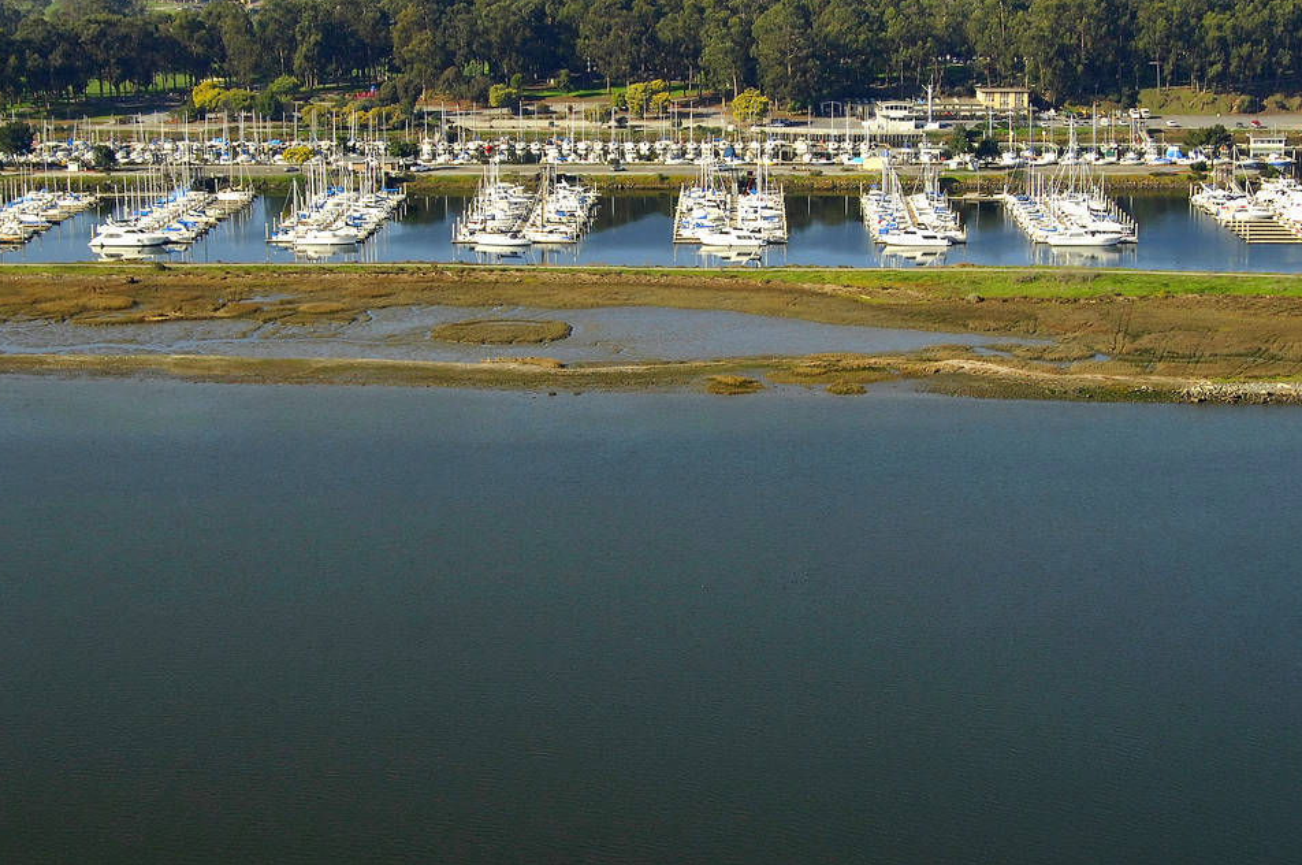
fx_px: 2485
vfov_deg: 19.6
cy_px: 216
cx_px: 636
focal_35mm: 69
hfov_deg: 29.4
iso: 400
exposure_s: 1/1000
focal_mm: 29
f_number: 6.3
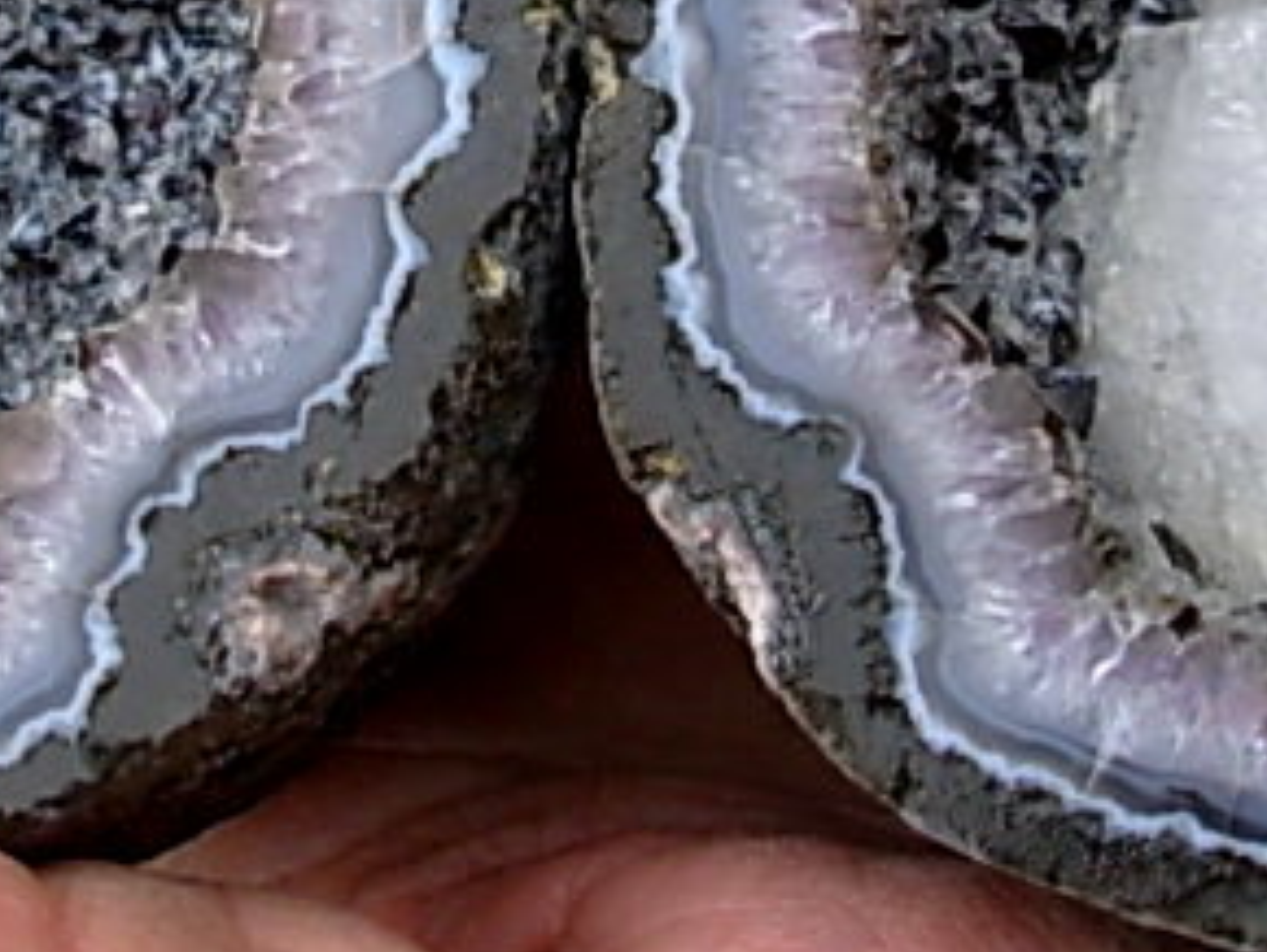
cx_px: 642
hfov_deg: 14.7
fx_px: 4909
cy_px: -114
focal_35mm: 134
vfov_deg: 10.9
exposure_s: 1/93.2
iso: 50
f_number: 2.9
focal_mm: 6.3
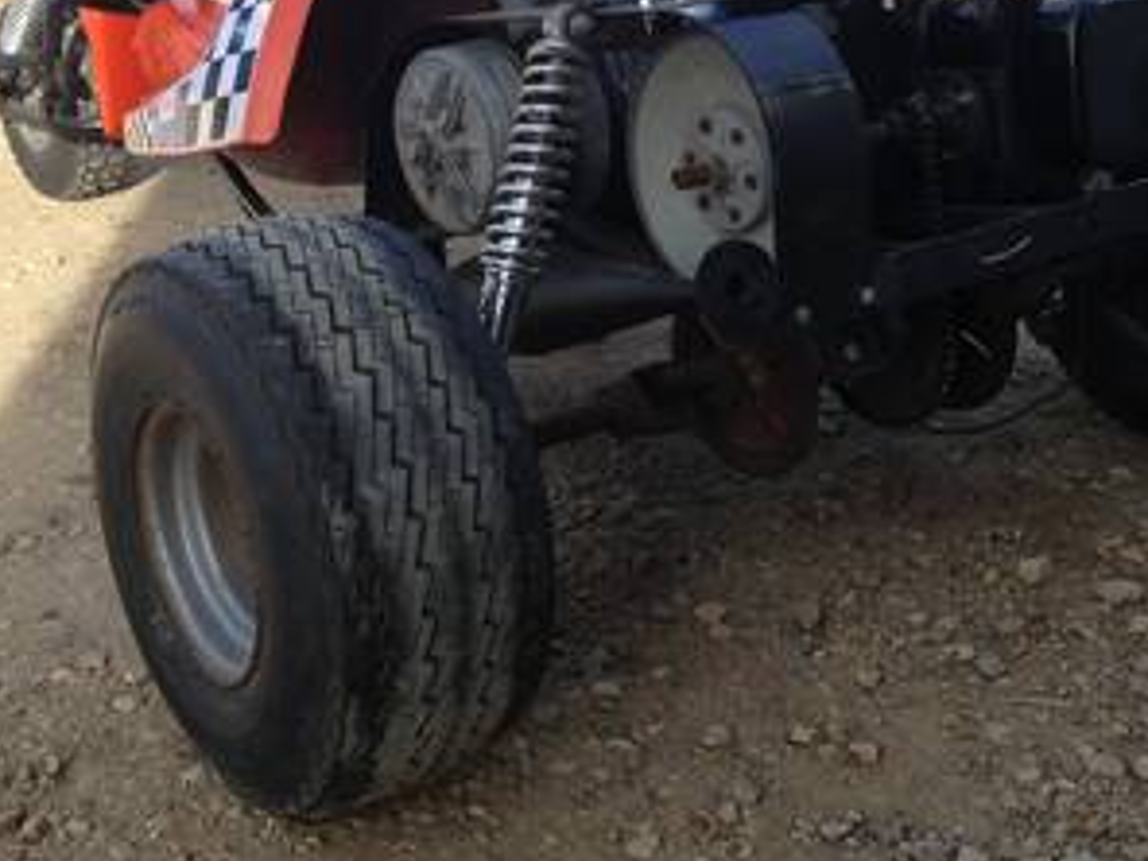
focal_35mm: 67
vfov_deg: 21.7
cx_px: 648
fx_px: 2222
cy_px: 194
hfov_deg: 28.9
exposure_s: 1/448
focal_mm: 4.13
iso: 50
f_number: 2.4
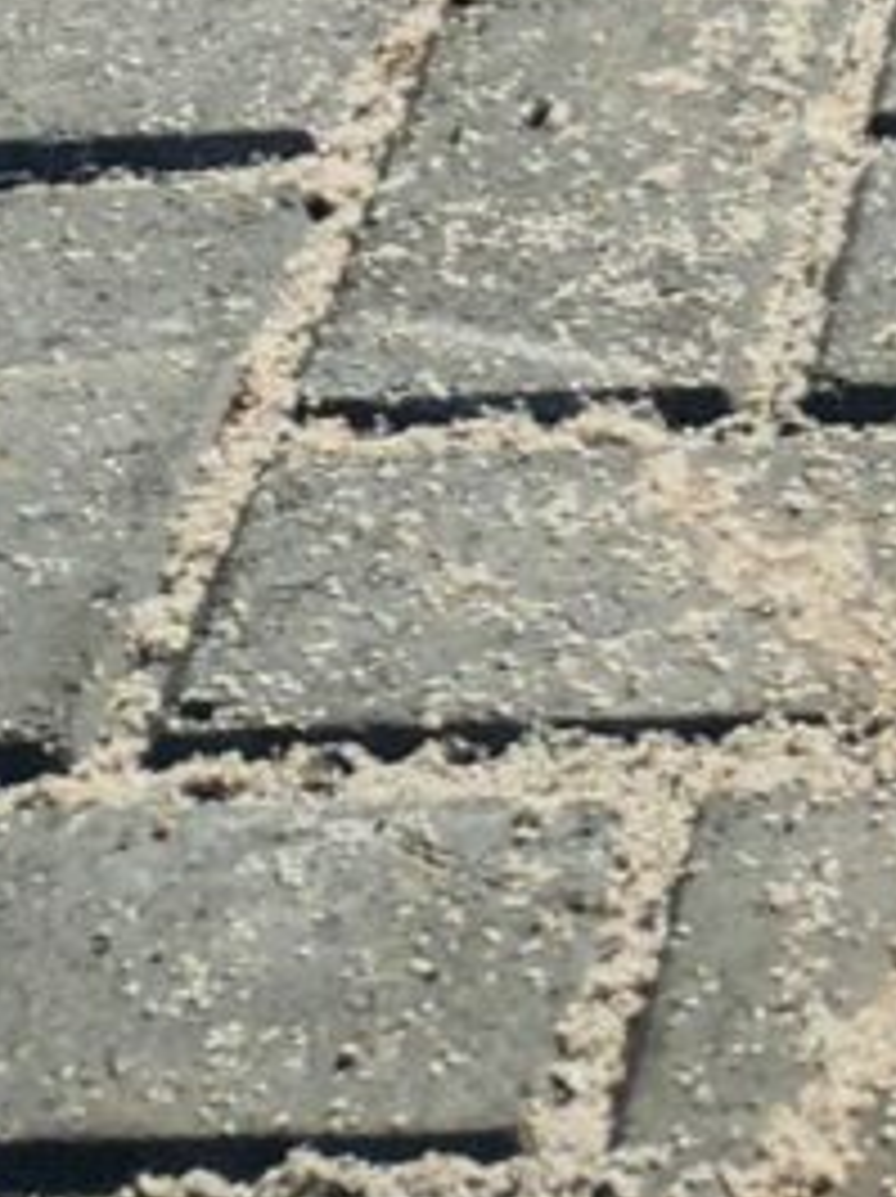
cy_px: -3182
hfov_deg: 8.2
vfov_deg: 8.2
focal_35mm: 173
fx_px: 5980
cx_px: 1661
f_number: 1.8
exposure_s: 1/1465
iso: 12
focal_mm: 6.4
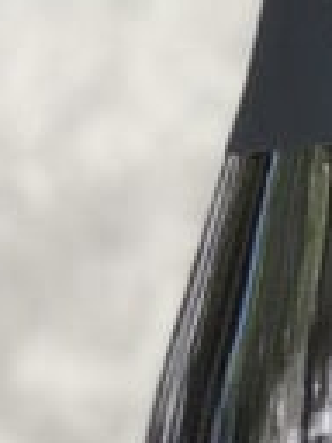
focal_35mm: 416
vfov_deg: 4.8
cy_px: 298
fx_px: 5320
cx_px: 460
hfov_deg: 3.6
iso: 20
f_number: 2.4
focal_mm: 6
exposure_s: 1/50
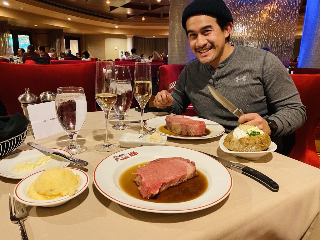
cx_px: 160
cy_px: 120
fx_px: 240
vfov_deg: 53.1
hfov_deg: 67.3
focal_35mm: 26
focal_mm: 4.25
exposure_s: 1/30
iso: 1000
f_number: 1.8
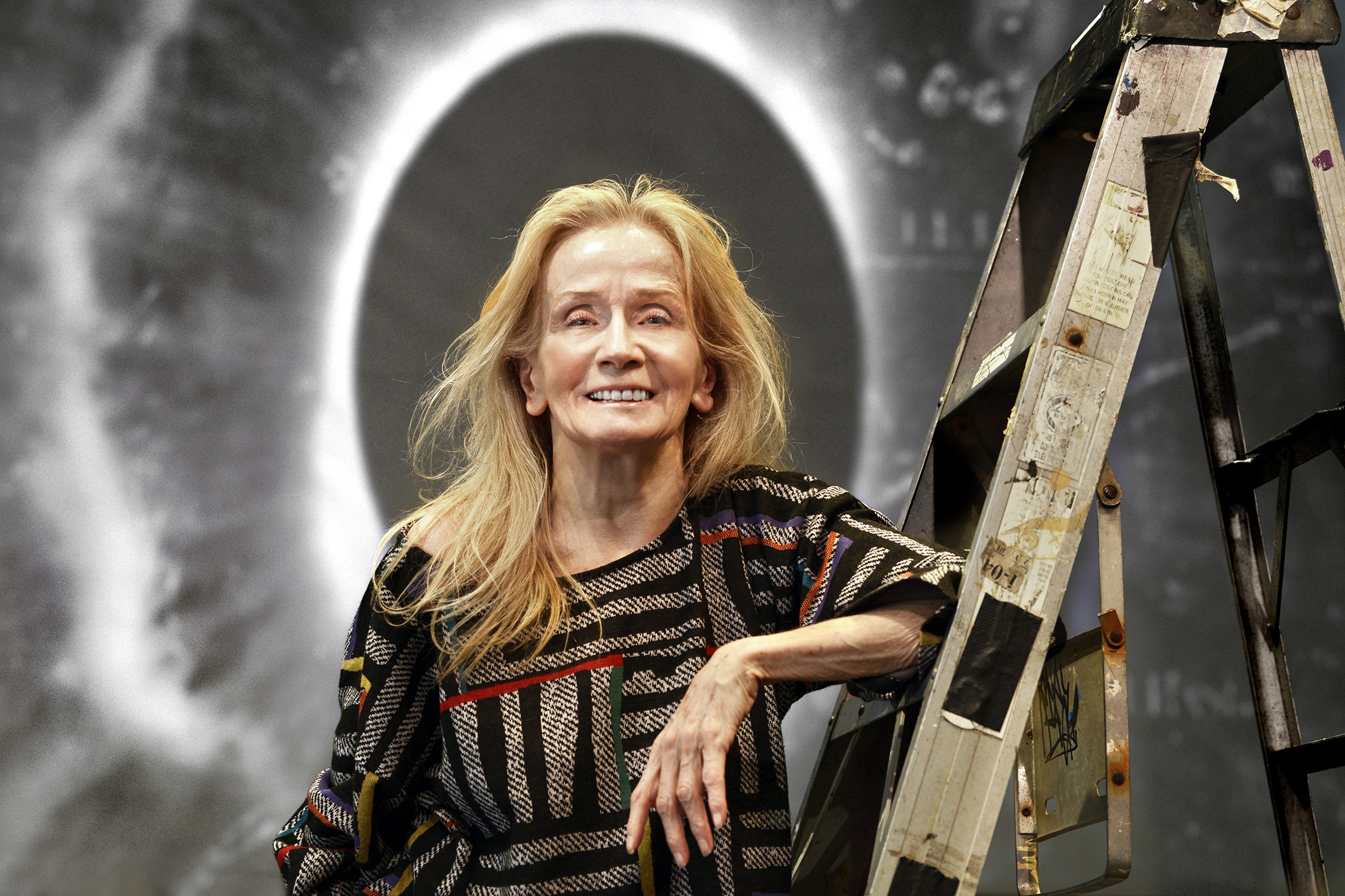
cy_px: 448
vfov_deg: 18.2
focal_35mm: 75
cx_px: 672
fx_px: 2802
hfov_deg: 27.0
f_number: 4
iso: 500
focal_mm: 75
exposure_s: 1/60
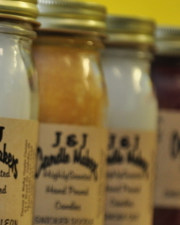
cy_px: 131
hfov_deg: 5.0
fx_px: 2046
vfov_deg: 6.3
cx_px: -24
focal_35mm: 307
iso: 800
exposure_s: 1/30
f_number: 5.6
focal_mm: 105
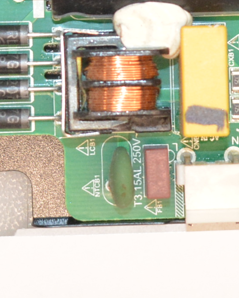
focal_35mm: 234
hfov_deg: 6.6
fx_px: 2070
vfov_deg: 8.2
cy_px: -32
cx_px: 137
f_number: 4
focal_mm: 25
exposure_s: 1/200
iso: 1000
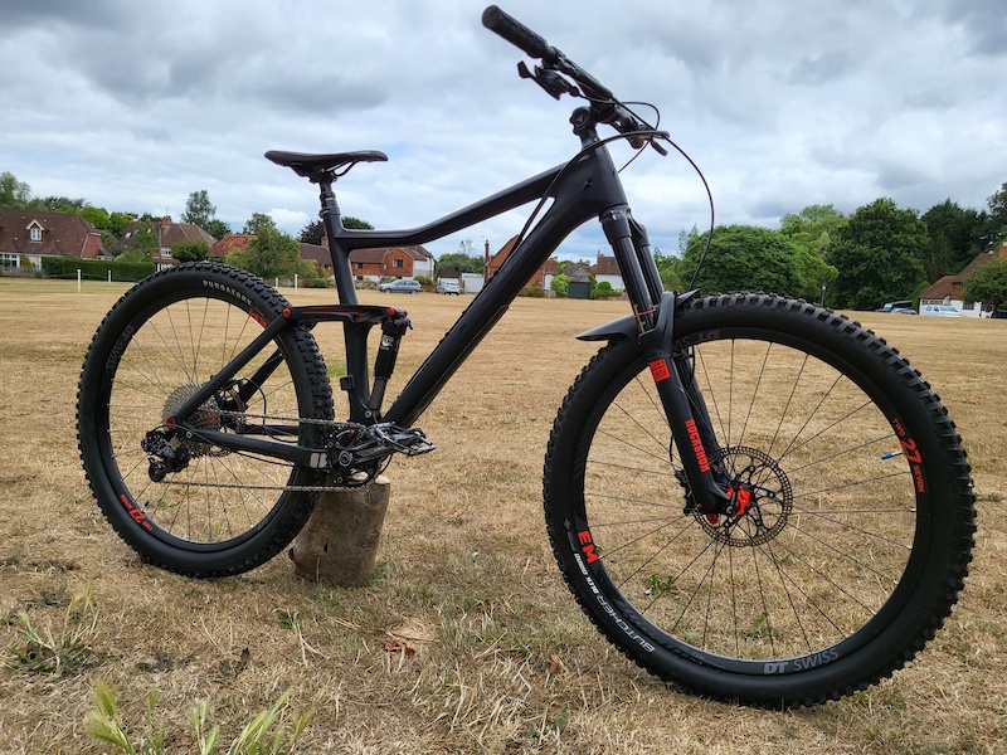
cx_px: 504
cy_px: 378
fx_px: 756
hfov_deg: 67.3
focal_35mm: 26
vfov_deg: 53.1
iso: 50
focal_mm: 4.25
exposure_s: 1/1650
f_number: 1.8
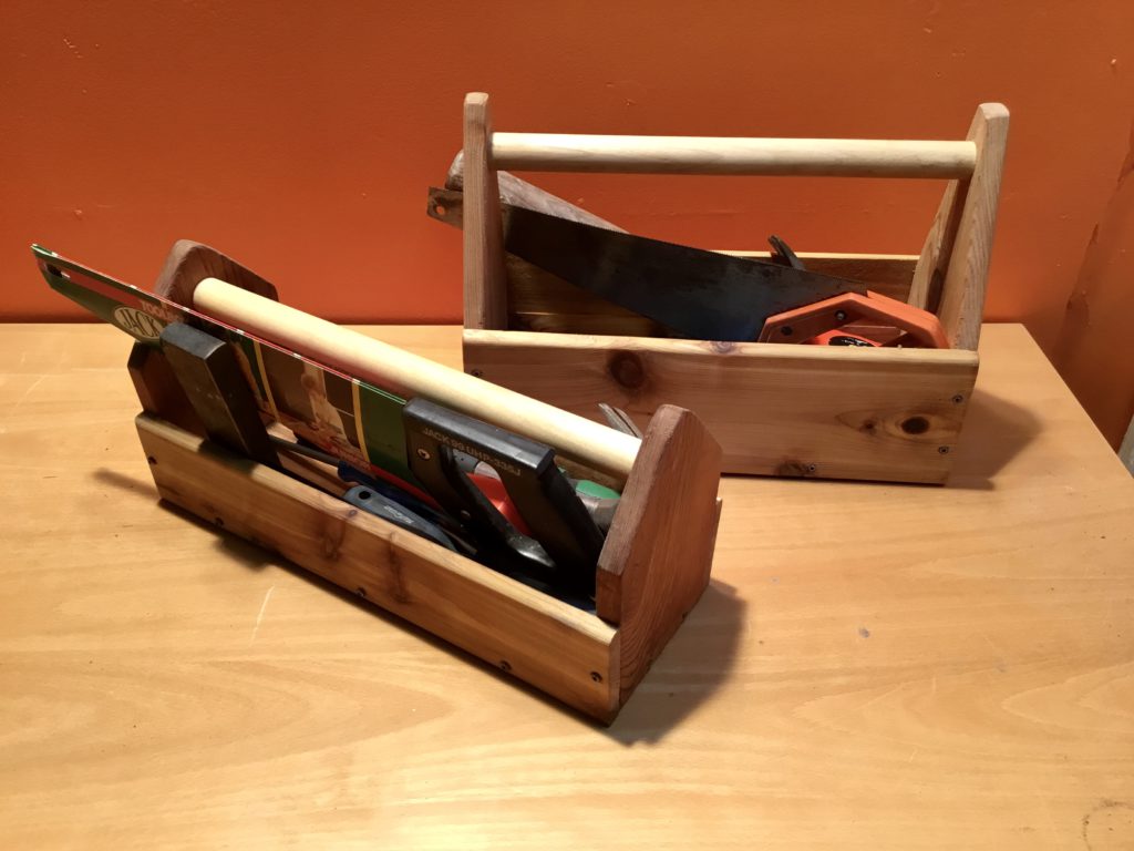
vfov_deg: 45.4
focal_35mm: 31
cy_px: 426
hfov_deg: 58.4
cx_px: 567
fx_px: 1016
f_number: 2.4
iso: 64
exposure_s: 1/30
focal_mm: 3.3
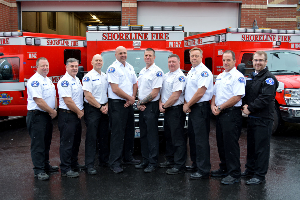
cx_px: 150
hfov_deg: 49.6
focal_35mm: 39
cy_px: 100
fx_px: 325
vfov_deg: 34.2
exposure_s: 1/100
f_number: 5
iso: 400
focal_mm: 26
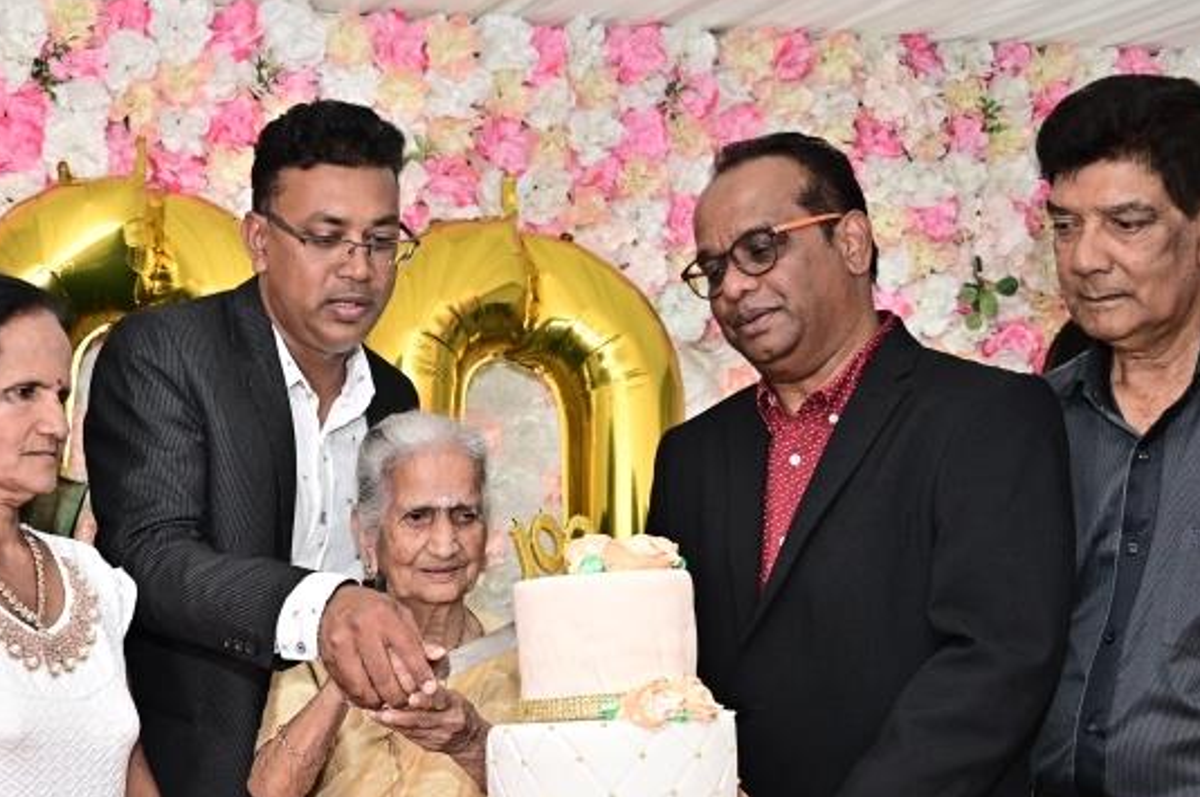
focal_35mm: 69
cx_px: 360
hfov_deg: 29.0
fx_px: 2298
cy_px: 612
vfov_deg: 19.5
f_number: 5.6
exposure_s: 1/200
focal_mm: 36
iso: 1600
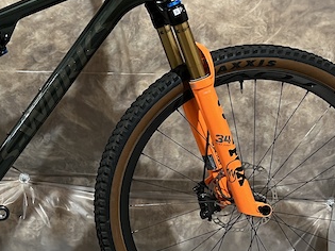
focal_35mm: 66
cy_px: 138
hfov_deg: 27.7
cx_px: -1
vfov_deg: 22.2
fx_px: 638
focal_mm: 5.7
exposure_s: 1/40
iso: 500
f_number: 1.5
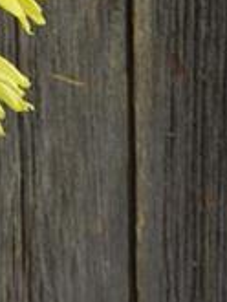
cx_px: -225
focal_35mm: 93
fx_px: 812
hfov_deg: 13.6
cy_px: -113
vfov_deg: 19.2
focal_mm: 4
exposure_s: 1/100
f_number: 3.4
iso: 160
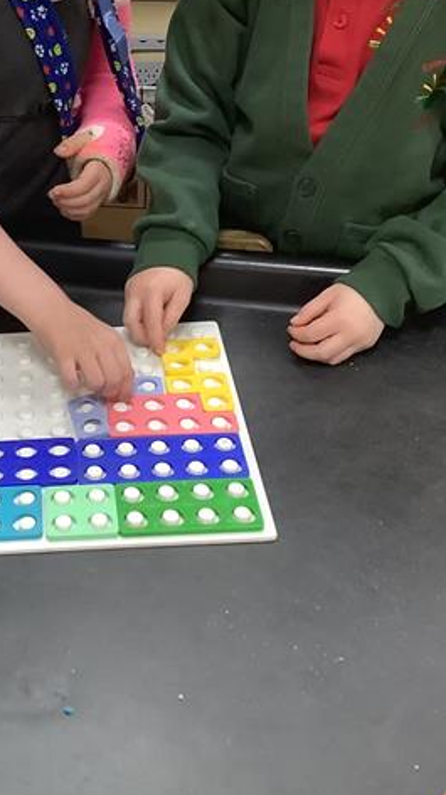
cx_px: 71
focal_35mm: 55
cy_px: 222
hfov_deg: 21.5
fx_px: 1158
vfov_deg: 37.2
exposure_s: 1/33
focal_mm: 3.3
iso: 320
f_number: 2.4
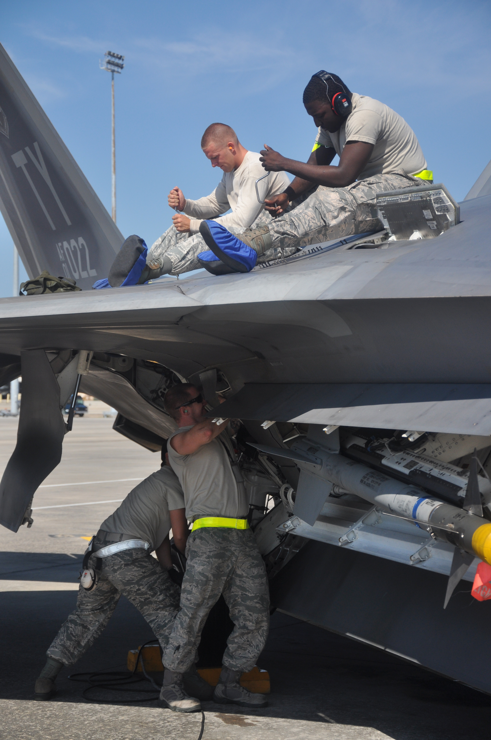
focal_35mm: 87
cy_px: 370
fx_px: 1784
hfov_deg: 15.7
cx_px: 246
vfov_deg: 23.4
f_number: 5
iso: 250
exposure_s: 1/2000
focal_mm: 58
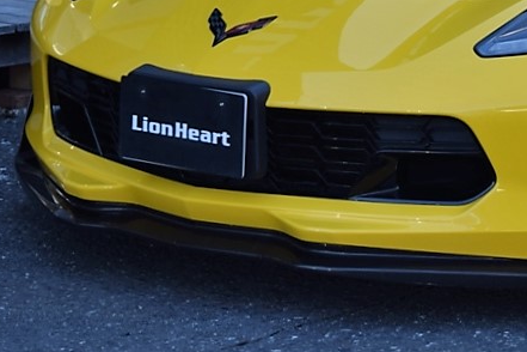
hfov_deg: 9.2
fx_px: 3206
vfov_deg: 6.2
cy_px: -189
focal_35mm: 219
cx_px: 716
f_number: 6.3
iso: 100
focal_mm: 46
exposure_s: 1/125
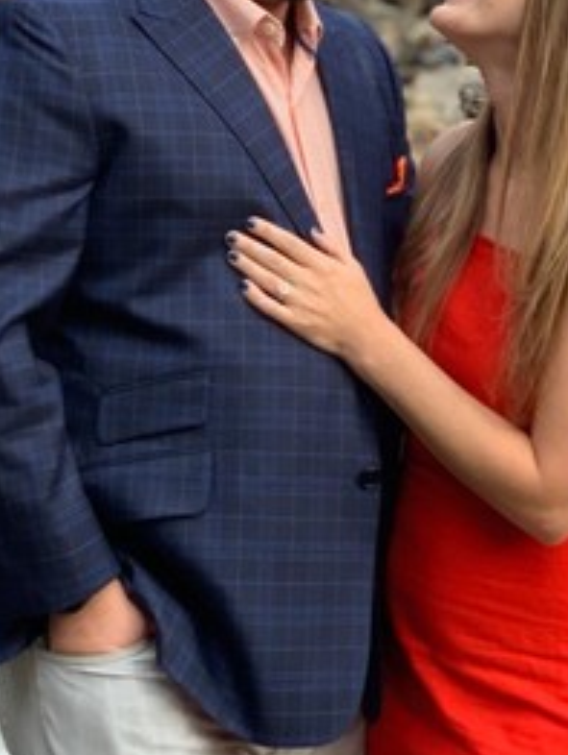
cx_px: 340
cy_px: 222
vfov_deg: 15.5
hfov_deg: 11.7
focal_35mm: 127
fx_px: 2774
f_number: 2.4
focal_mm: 6
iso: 100
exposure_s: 1/122
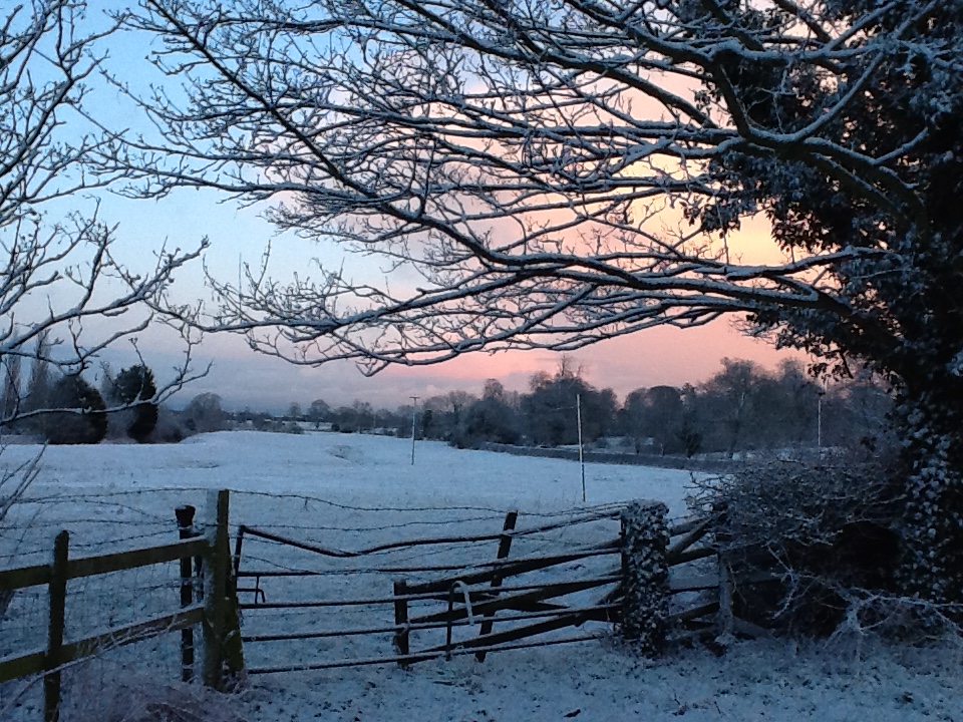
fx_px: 1224
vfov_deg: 32.9
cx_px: 482
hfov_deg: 42.9
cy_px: 361
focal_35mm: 44
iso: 64
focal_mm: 2.03
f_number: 2.4
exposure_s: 1/120
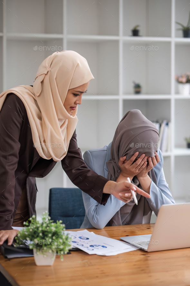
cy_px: 143
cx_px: 95
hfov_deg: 18.2
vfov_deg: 27.0
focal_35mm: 75
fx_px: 594
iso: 160
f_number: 1.4
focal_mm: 50
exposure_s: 1/350
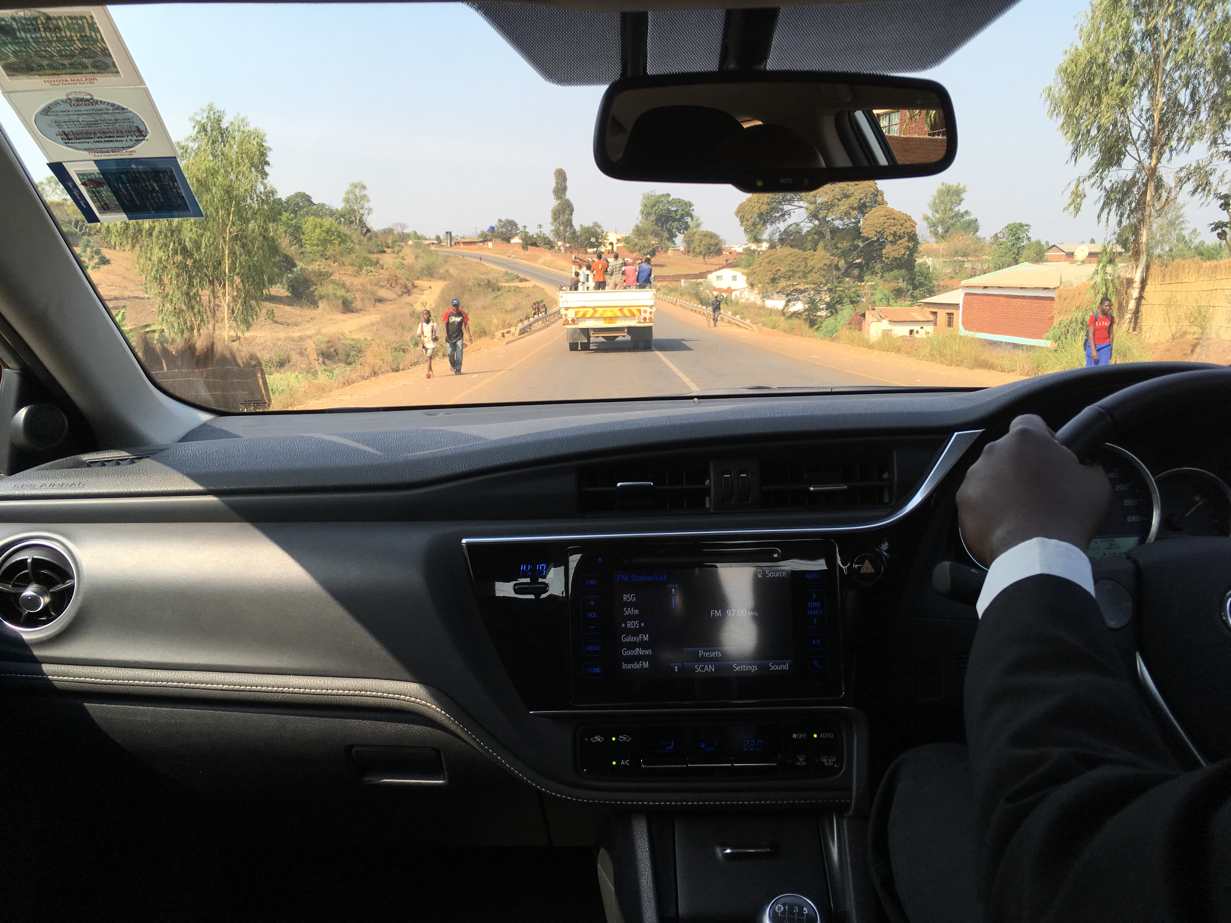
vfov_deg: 48.2
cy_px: 462
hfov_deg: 61.7
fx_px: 1031
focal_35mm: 29
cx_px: 616
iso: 25
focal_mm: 4.15
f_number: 2.2
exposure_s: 1/503
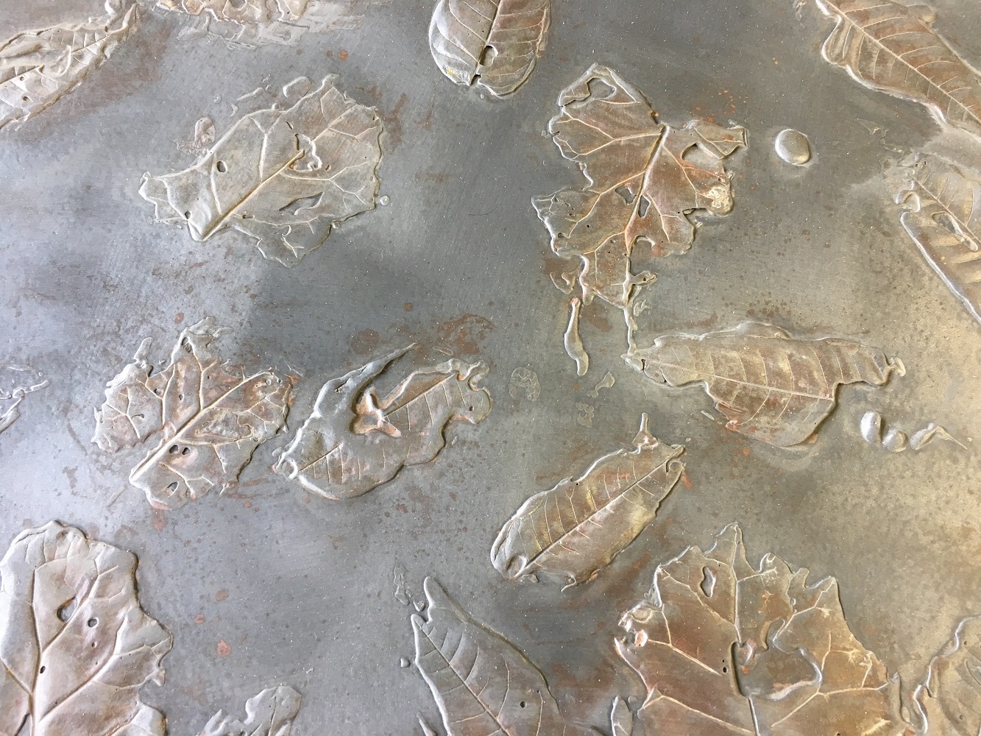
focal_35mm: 29
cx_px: 490
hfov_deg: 61.7
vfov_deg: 48.2
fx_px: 822
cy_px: 368
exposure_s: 1/33
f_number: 2.2
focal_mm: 4.15
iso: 50
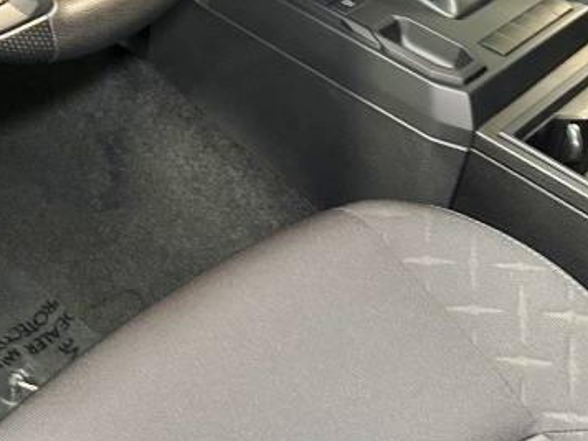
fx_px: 1172
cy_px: -41
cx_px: 35
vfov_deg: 20.3
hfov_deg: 27.0
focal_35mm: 69
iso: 1000
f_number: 1.78
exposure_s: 1/30
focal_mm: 6.86
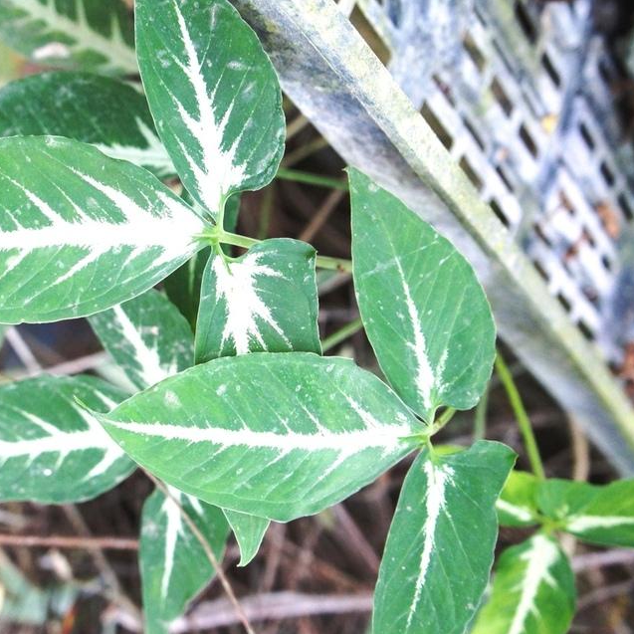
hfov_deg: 38.1
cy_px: 329
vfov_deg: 38.3
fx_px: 912
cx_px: 236
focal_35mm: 44
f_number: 4
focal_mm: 22
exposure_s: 1/125
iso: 1600
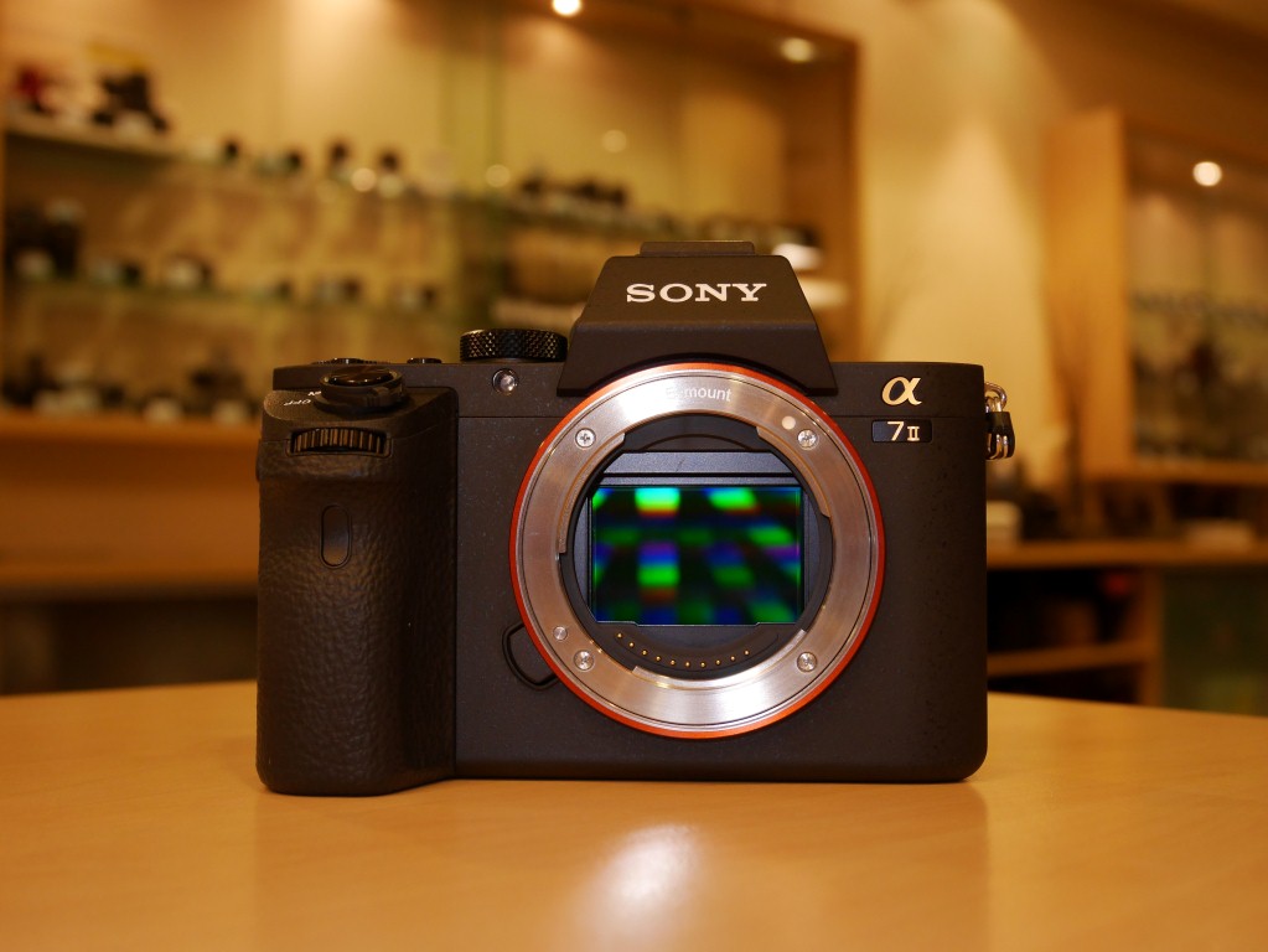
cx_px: 634
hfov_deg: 42.9
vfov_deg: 32.9
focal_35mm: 44
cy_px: 476
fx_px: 1612
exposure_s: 1/50
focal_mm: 22
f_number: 4.8
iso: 800
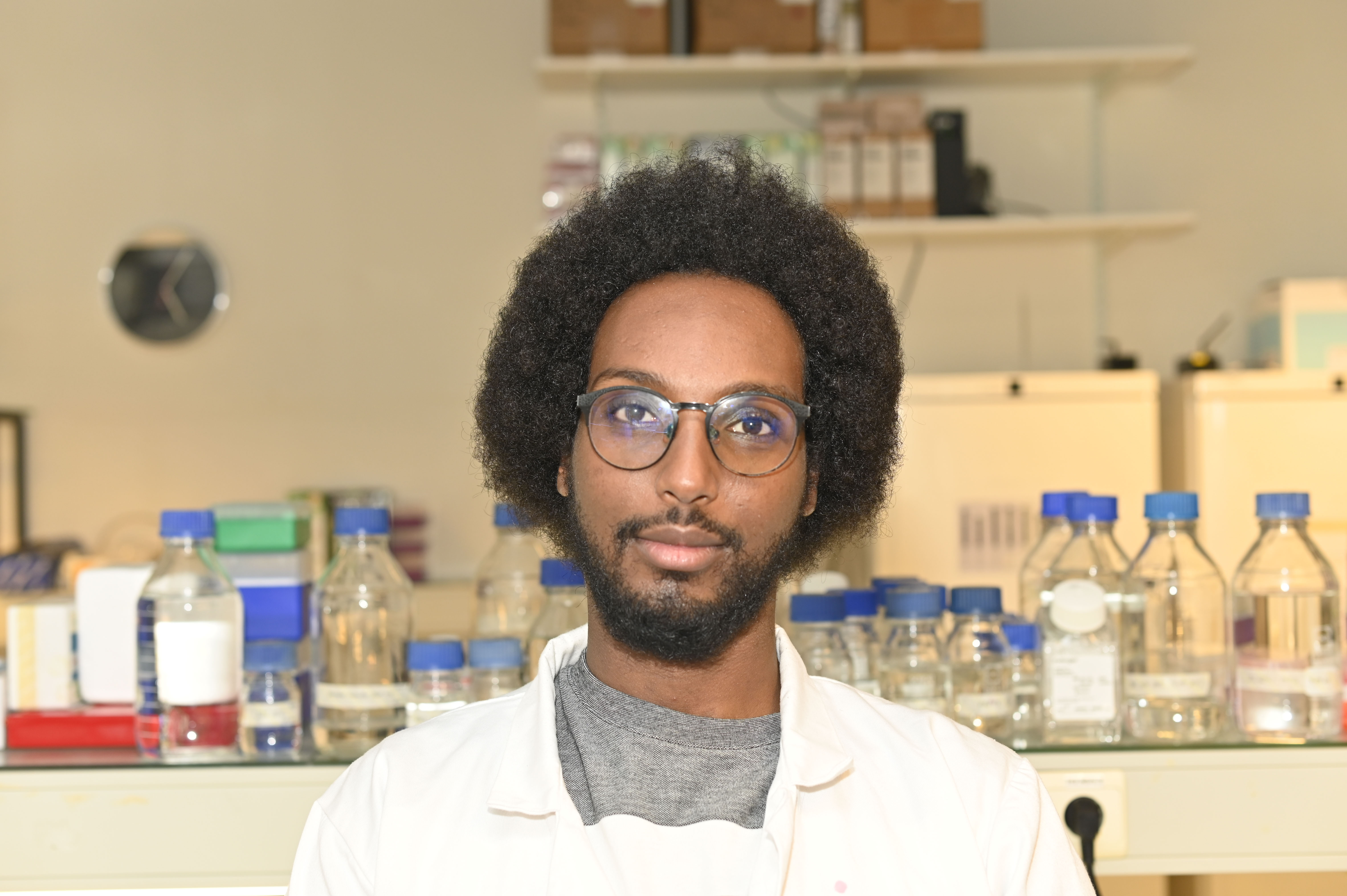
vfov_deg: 27.0
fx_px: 1870
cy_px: 448
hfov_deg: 39.6
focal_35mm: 50
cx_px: 674
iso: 400
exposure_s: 1/60
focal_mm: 50
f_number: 4
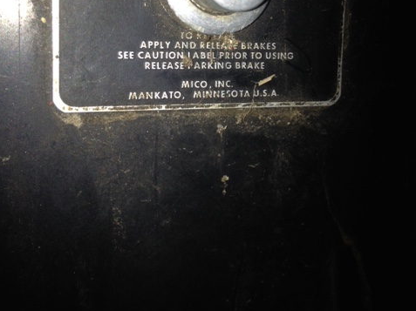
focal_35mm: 47
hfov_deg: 40.5
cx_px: 208
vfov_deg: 30.2
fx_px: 564
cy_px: 71
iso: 50
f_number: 2.4
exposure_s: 1/90
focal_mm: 4.28
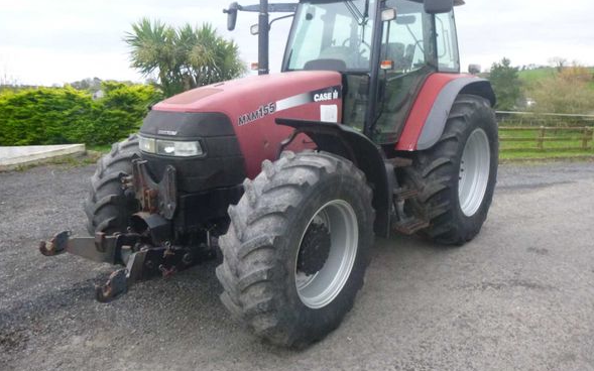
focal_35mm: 27
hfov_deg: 68.4
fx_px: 437
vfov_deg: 45.9
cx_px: 301
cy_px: 159
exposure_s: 1/30
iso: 400
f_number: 3.9
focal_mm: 4.5
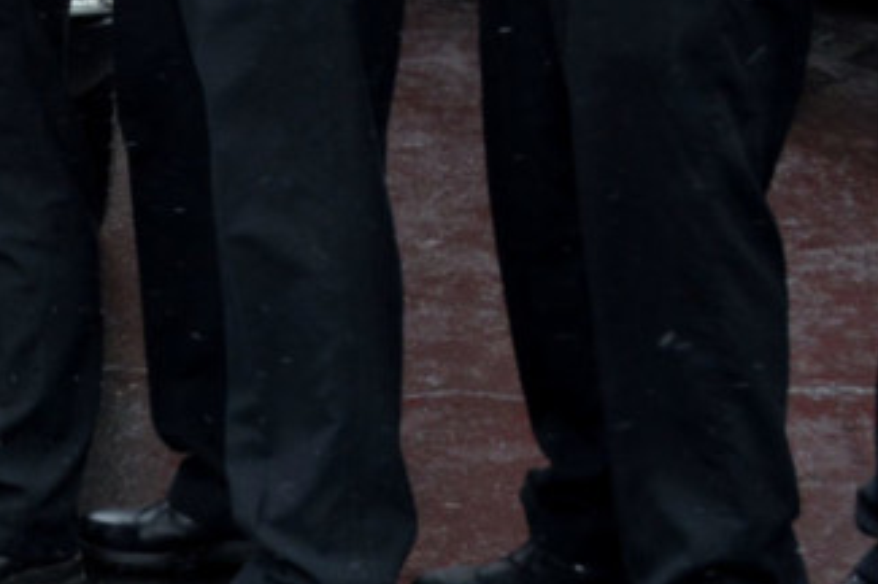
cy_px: -346
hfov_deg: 11.5
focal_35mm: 173
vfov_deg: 7.7
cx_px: -376
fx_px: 4215
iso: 400
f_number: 5
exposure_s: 1/100
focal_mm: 26
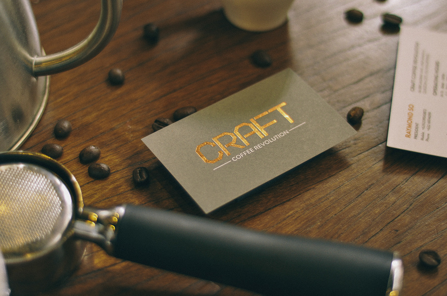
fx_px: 930
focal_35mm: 75
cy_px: 148
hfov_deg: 27.0
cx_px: 224
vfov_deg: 18.1
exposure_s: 1/80
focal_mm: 50
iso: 400
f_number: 1.8
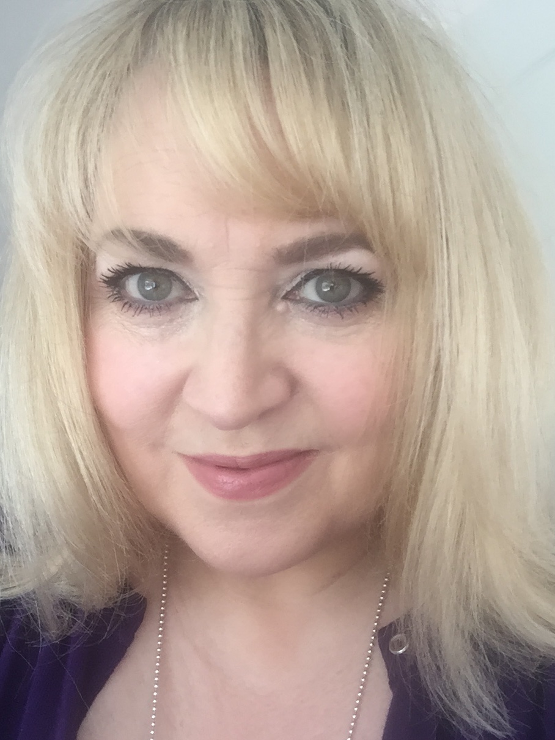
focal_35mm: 31
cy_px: 370
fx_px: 662
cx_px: 278
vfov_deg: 58.3
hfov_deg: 45.5
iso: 50
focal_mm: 2.65
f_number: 2.2
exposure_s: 1/33
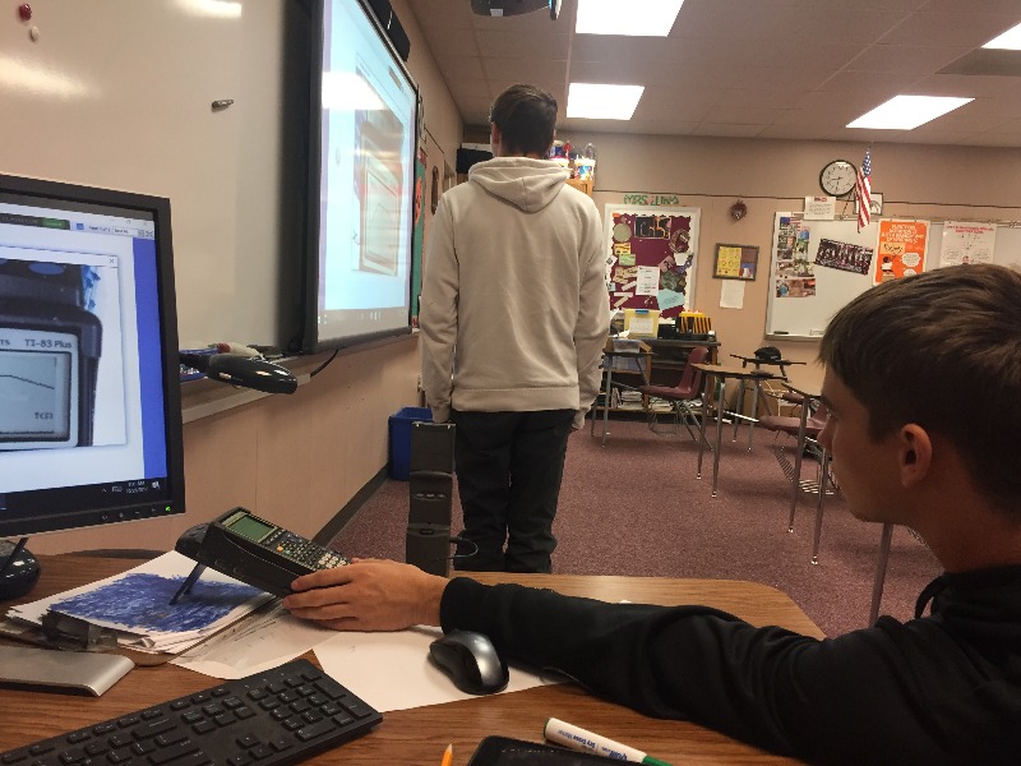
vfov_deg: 48.2
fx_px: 855
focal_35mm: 29
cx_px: 510
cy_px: 383
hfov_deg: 61.7
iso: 50
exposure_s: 1/30
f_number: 2.2
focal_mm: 4.15
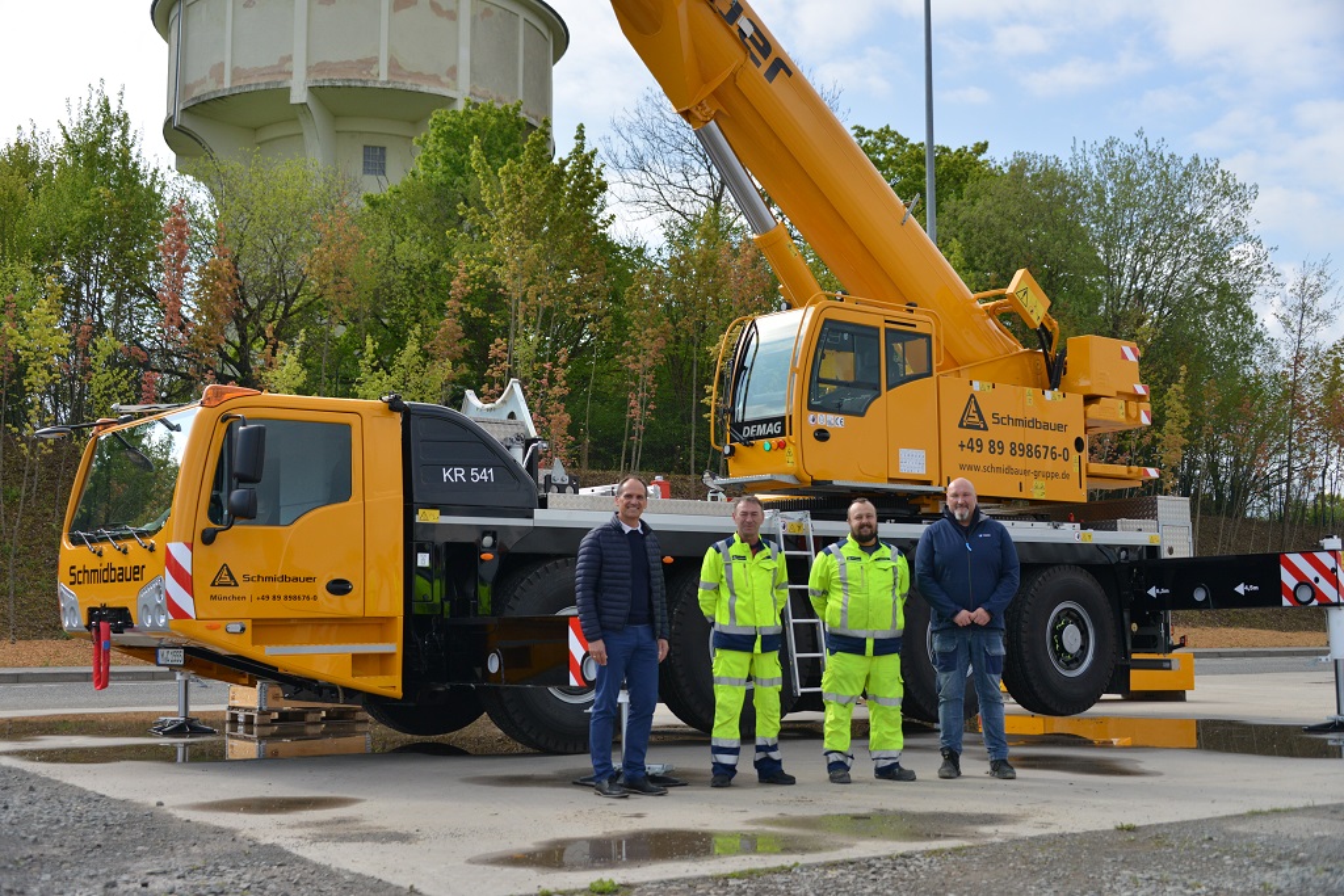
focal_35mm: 42
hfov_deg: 46.4
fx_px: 1568
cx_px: 672
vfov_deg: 31.9
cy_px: 448
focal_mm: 42
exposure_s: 1/6400
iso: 800
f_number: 4
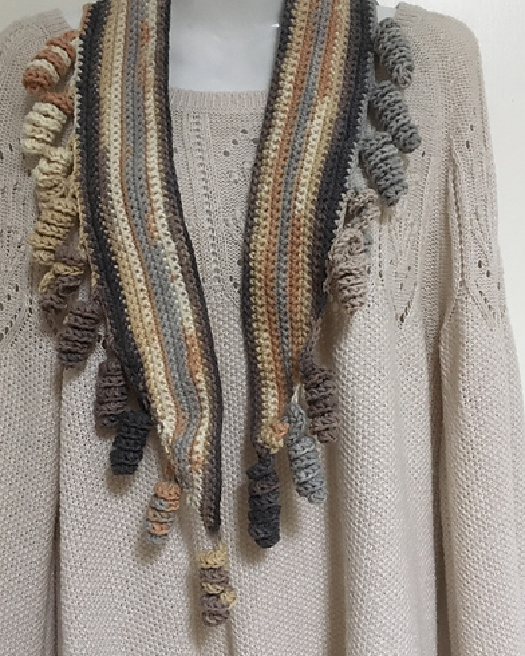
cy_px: 356
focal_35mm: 37
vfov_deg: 49.0
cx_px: 265
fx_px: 719
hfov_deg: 40.1
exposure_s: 1/17
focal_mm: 4.15
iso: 250
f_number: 2.2
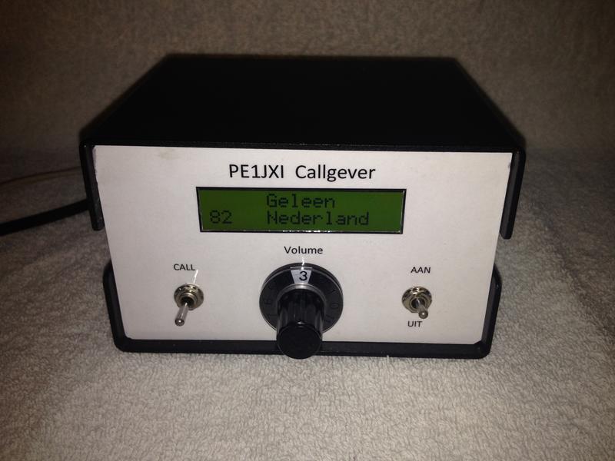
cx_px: 308
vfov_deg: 40.7
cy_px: 230
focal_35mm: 35
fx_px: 622
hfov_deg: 52.6
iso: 50
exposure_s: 1/165
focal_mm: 4.28
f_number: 2.4
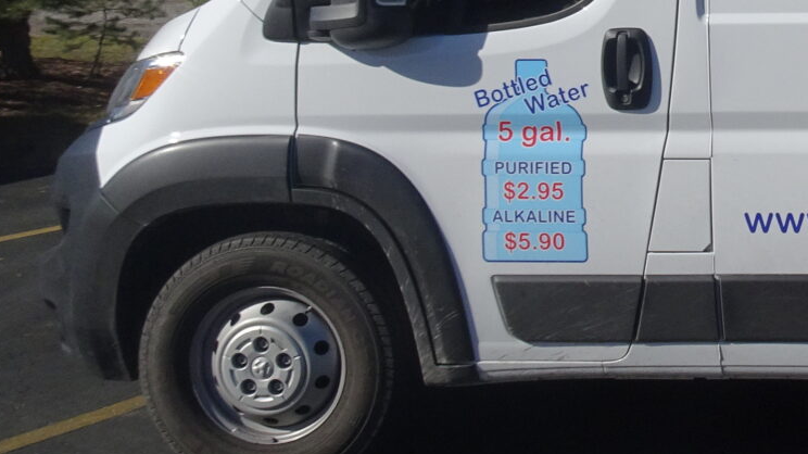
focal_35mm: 72
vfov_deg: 16.3
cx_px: 1104
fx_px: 1542
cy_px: -26
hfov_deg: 24.7
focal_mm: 4.12
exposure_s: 1/1600
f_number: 3.5
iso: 80
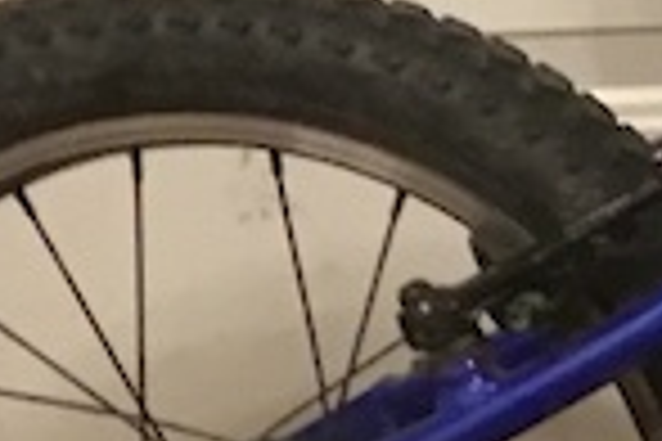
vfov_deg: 7.8
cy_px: 153
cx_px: 1356
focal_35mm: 175
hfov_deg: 10.7
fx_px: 3218
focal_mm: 3.3
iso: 500
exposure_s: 1/15
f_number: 2.4
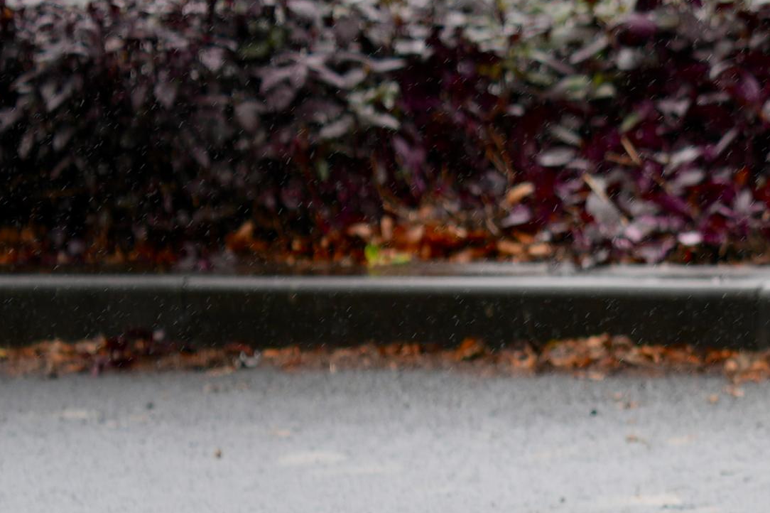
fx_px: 6906
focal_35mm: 323
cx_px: 1622
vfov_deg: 4.2
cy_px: 562
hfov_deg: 6.2
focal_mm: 70
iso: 100
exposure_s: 1/500
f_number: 2.8
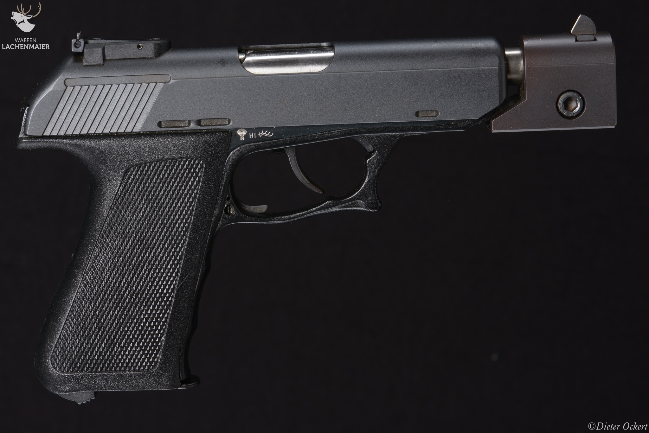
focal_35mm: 105
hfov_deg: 19.4
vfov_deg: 13.1
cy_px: 216
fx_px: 1893
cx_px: 324
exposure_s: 1/60
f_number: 22
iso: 100
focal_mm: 105
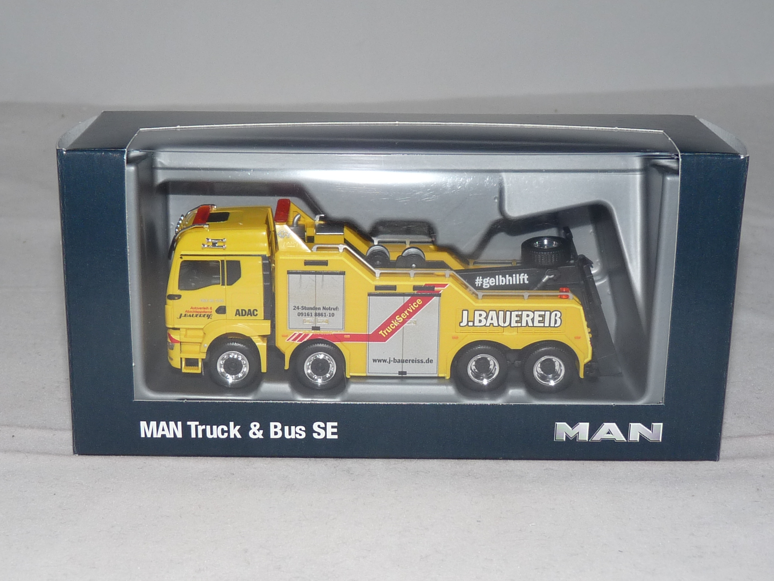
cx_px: 387
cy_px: 290
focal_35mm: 58
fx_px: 1297
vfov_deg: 25.2
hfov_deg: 33.2
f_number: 3
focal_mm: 5.9
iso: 100
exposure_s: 1/30
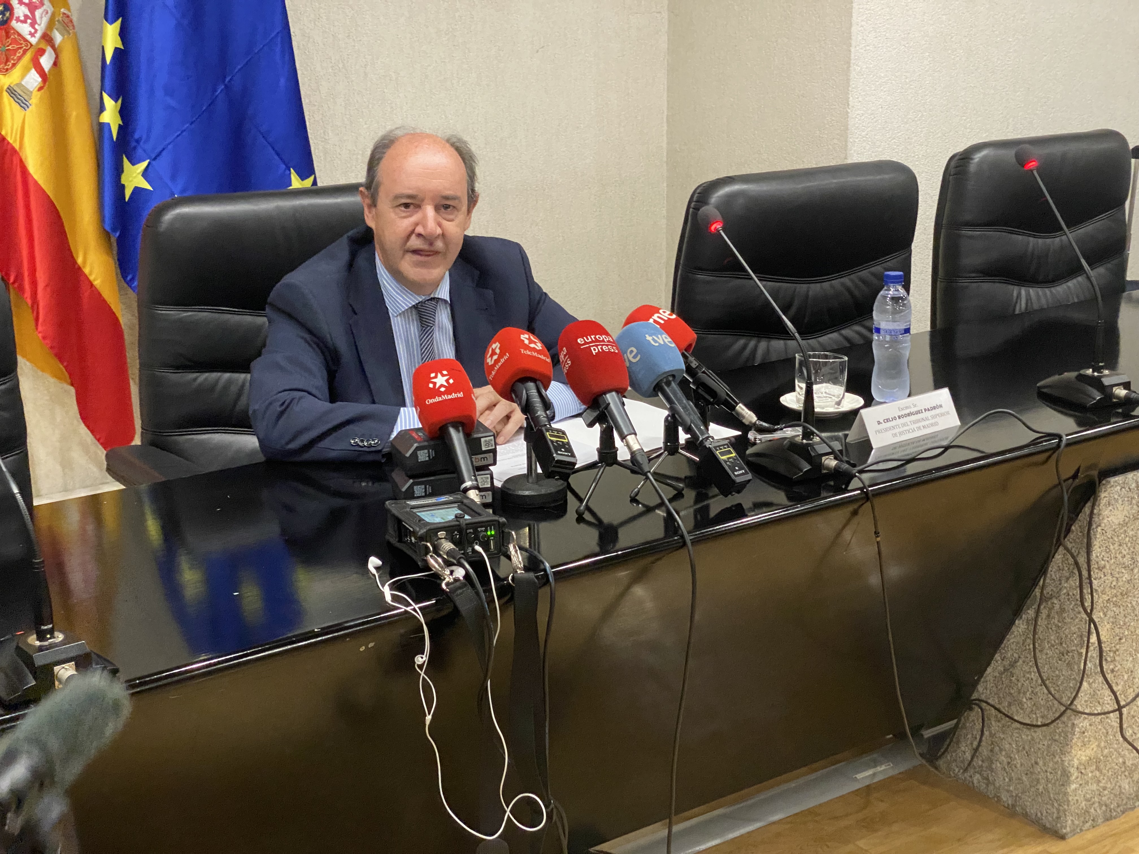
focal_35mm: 52
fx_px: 1711
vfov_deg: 28.0
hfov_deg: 36.8
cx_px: 570
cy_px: 427
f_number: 2
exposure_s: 1/33
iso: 640
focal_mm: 6
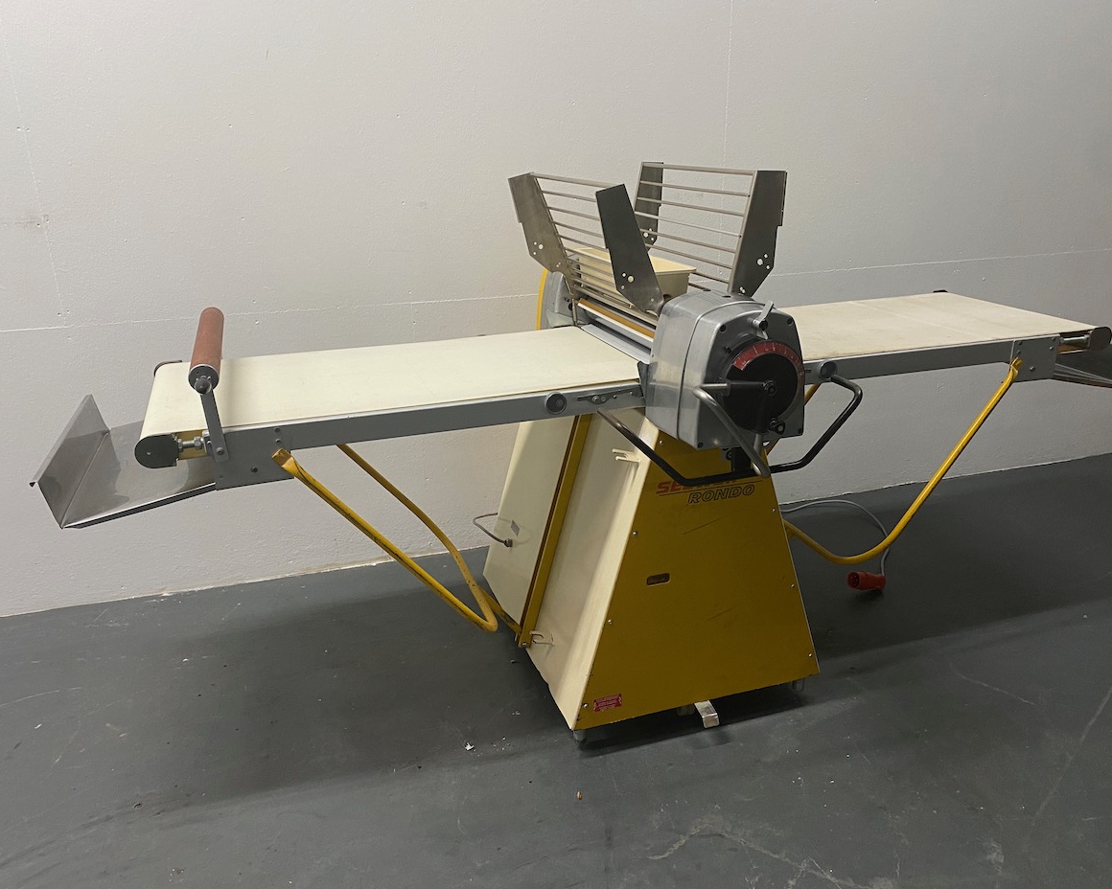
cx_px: 579
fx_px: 922
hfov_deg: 62.2
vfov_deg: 51.5
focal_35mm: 28
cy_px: 446
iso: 160
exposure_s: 1/50
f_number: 1.8
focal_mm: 4.25
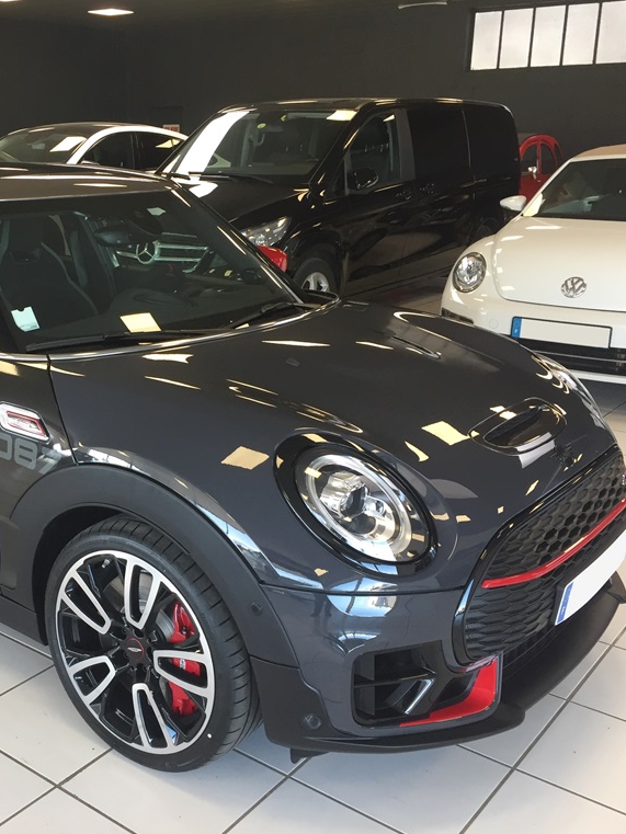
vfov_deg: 47.9
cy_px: 416
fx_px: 940
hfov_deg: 35.7
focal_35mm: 39
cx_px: 129
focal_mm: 4.15
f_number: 2.2
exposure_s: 1/33
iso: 32
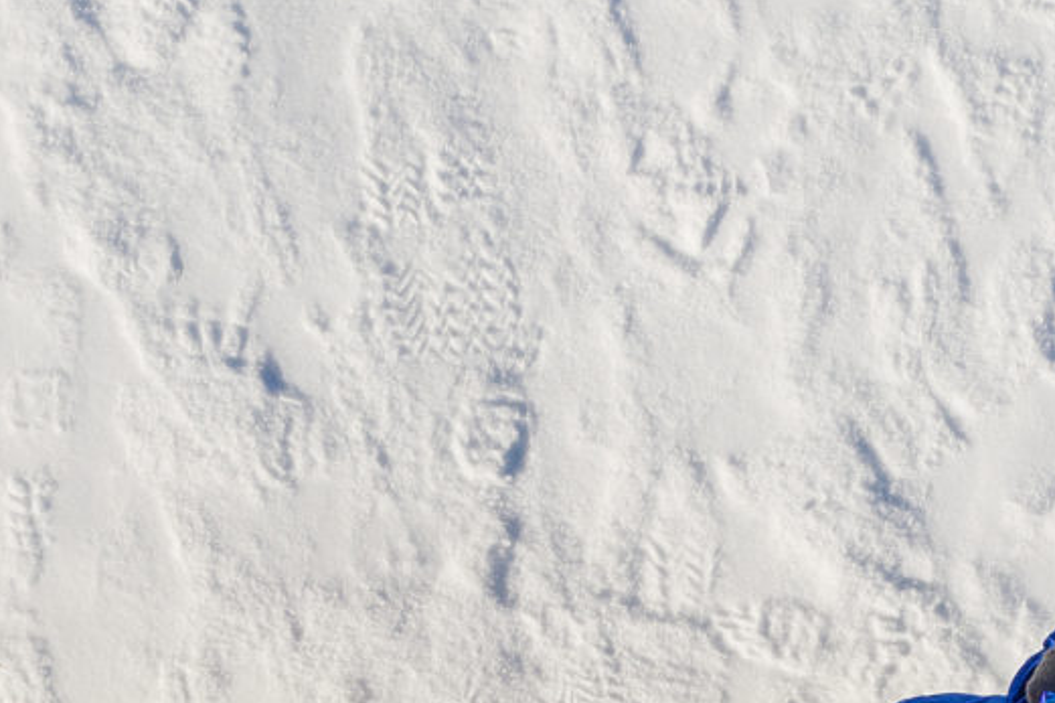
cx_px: 610
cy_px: 1311
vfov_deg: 11.4
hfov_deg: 18.6
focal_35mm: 110
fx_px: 3222
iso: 100
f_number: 5.6
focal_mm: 10.3
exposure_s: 1/500
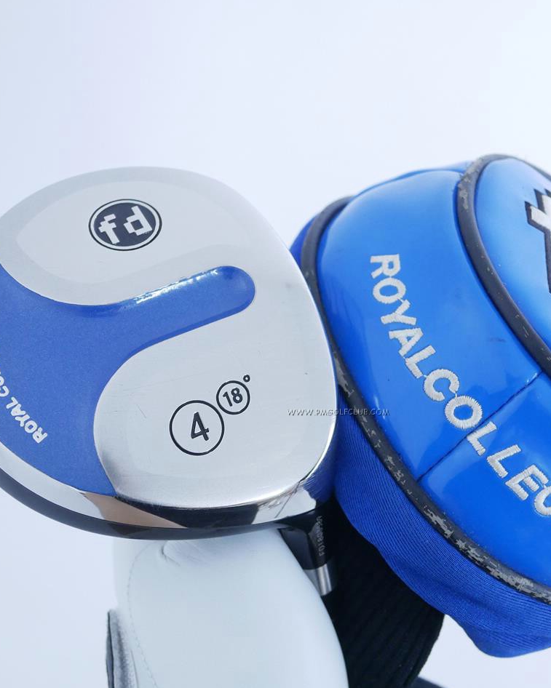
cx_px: 338
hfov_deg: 23.1
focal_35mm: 66
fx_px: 1345
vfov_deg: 28.7
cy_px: 346
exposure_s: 1/80
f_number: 4.5
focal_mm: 25
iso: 1600
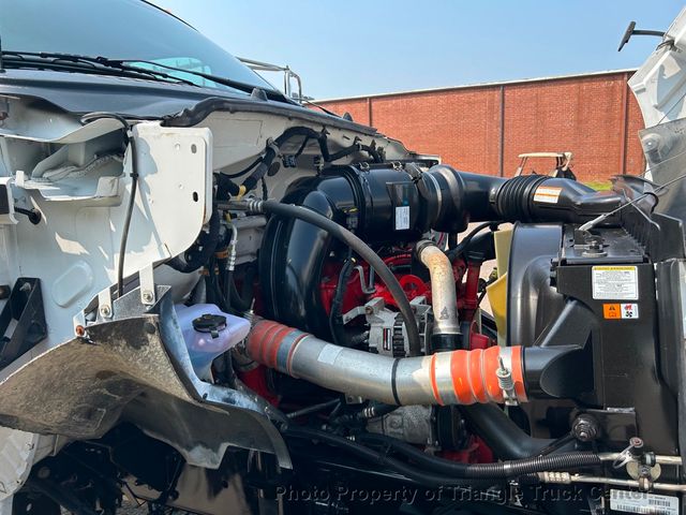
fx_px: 515
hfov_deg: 67.3
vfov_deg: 53.1
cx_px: 343
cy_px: 258
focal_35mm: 26
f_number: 1.5
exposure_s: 1/1377
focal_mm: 5.7
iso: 50
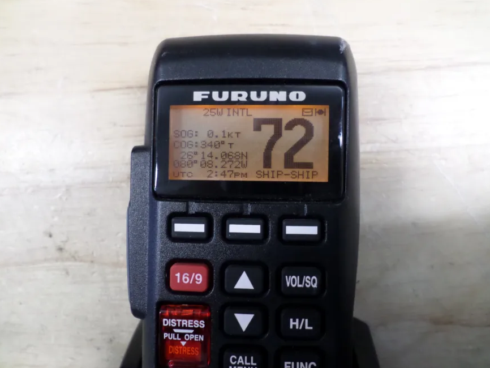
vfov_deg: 53.1
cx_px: 249
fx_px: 368
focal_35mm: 26
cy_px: 185
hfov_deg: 67.3
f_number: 2.5
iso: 320
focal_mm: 4.5
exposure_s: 1/30
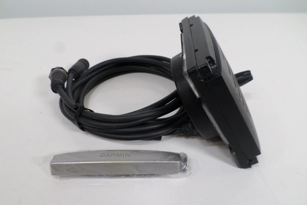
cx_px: 154
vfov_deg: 47.9
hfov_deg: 67.4
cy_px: 104
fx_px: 230
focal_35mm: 27
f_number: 2.5
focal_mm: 4.5
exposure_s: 1/45
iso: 80
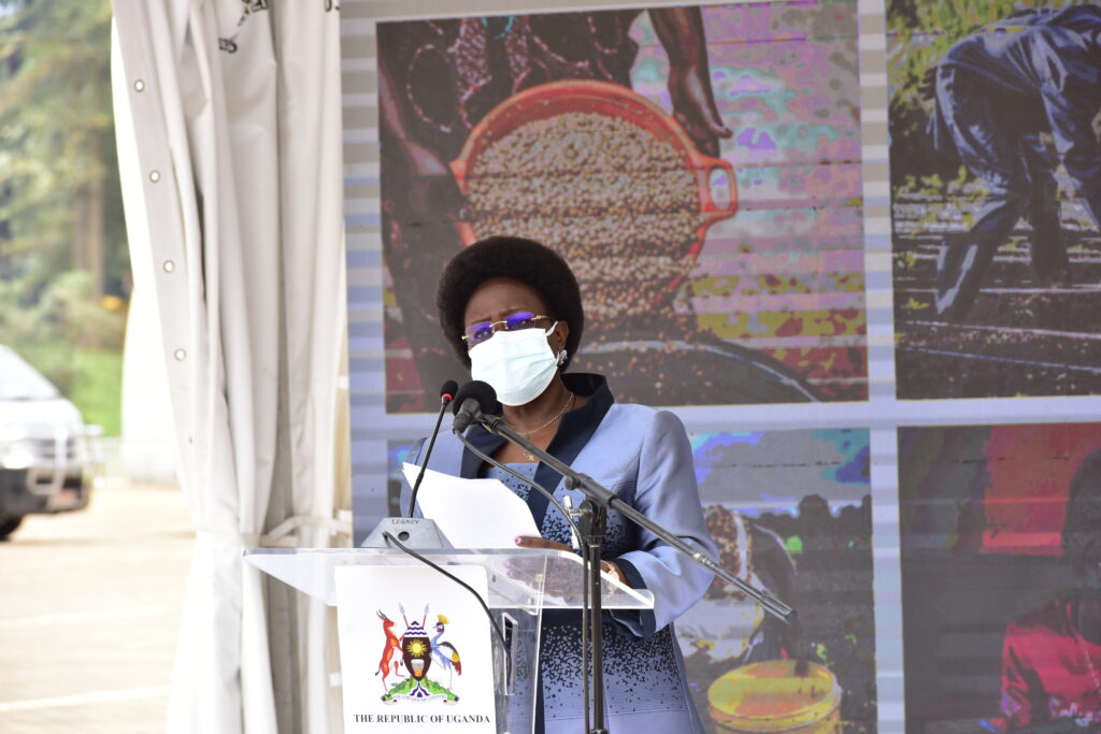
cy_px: 367
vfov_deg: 6.9
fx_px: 6117
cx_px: 550
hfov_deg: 10.3
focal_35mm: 200
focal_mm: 200
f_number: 8
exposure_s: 1/400
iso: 800
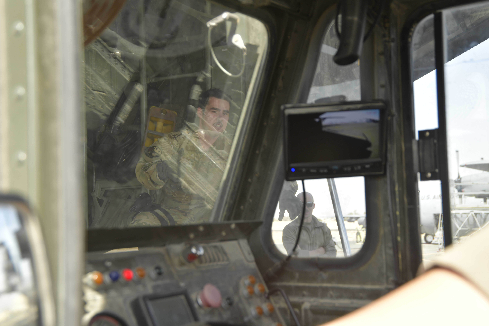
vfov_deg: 23.4
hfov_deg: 34.5
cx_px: 244
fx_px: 788
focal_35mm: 58
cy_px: 163
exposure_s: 1/200
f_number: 7.1
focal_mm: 58
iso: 200
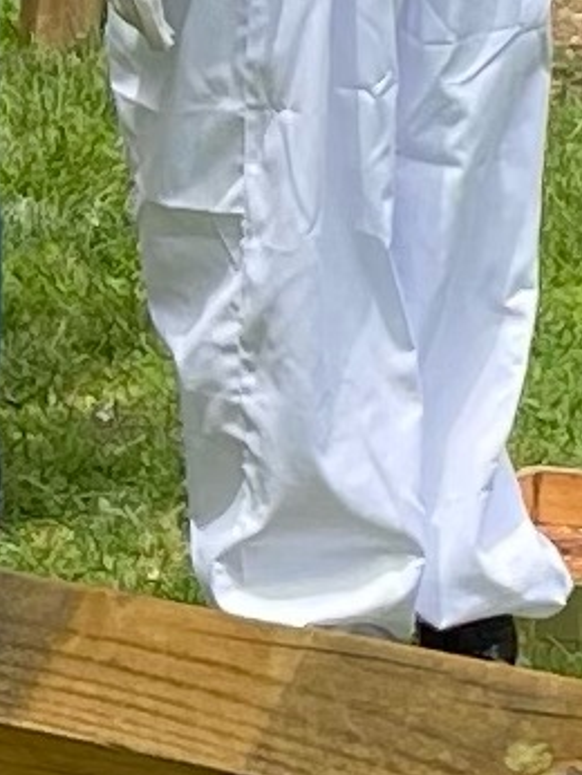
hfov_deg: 16.2
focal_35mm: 83
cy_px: -277
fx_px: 1858
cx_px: -297
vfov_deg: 21.0
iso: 32
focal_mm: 4.2
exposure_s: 1/1276
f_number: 1.6
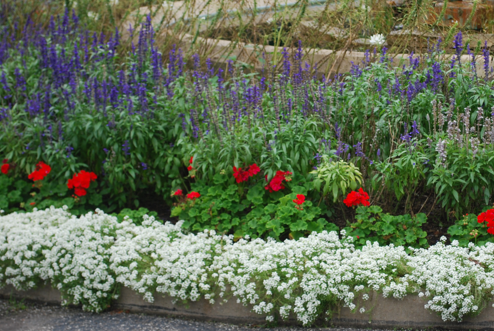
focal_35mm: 104
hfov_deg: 19.5
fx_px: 1429
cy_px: 130
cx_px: 346
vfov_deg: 13.2
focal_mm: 46
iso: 200
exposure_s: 1/80
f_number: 5.3
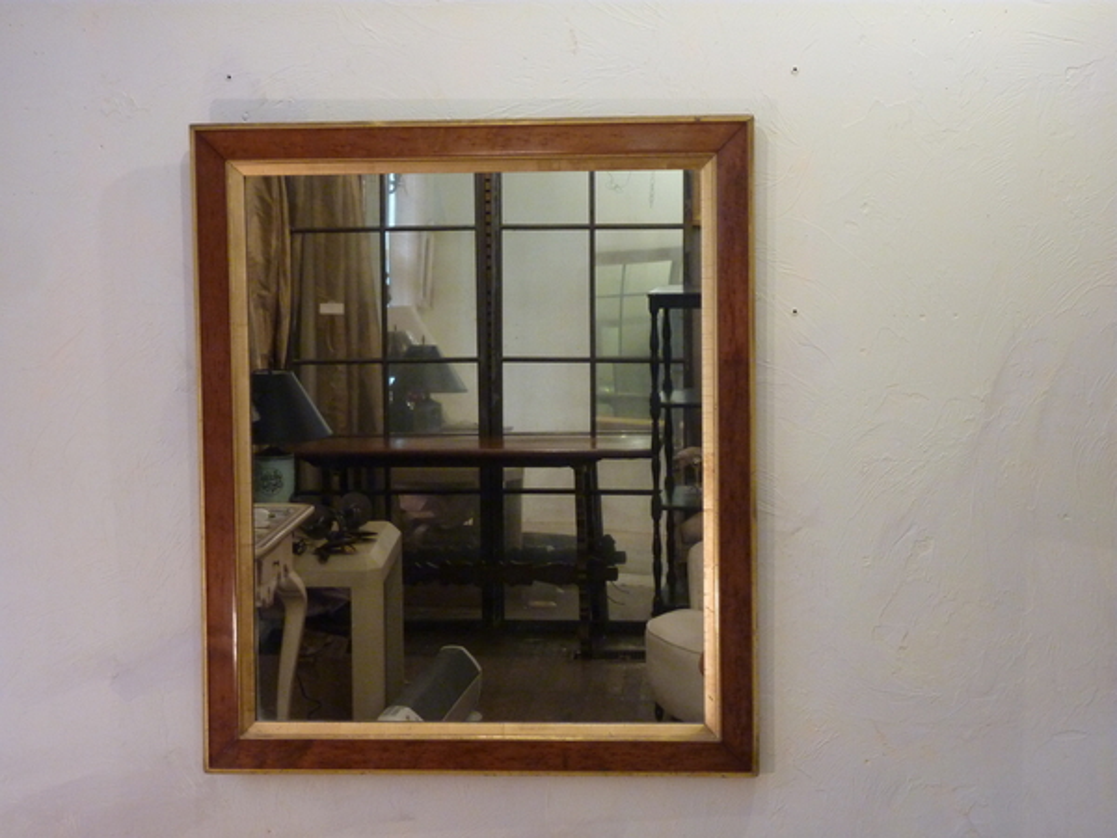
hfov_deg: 27.0
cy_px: 419
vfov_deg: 20.4
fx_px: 2323
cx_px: 558
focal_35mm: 72
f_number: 4.1
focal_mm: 11.9
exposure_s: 1/13
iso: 400
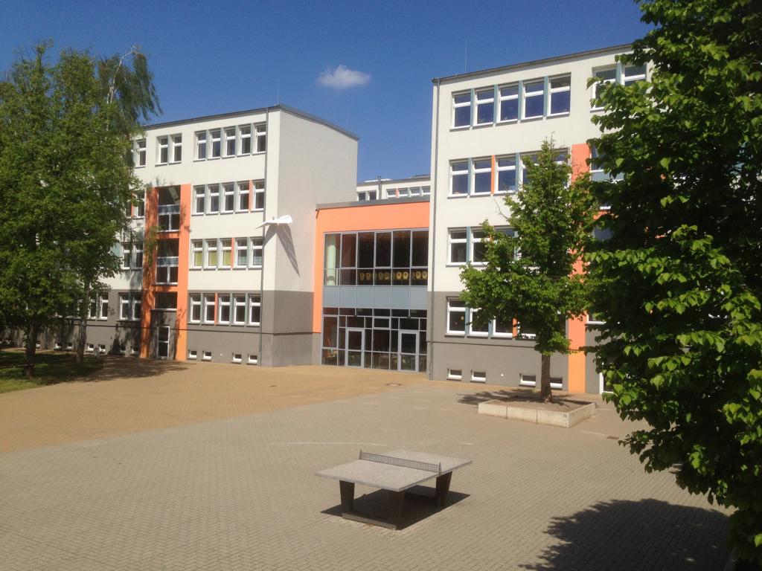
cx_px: 381
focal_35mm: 33
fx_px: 726
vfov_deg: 42.9
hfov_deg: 55.4
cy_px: 286
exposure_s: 1/2710
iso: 50
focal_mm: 4.12
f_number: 2.4
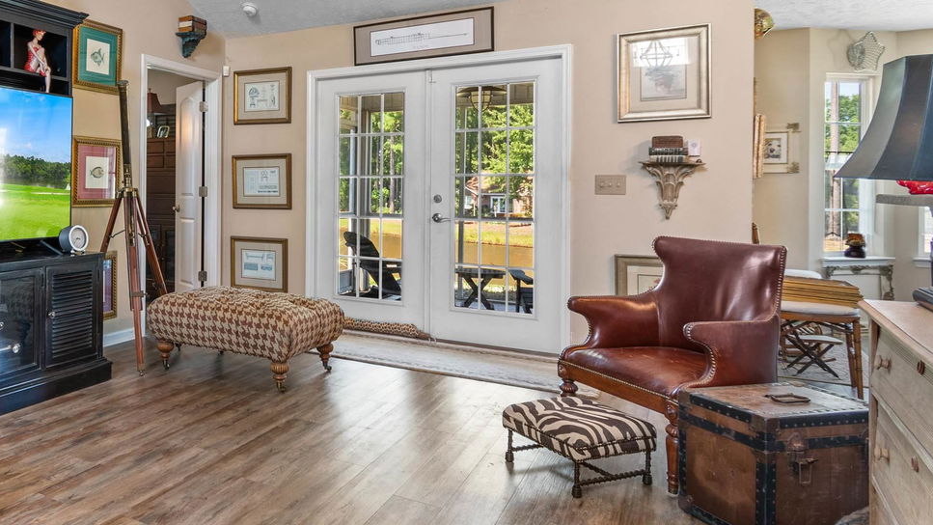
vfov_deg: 43.8
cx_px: 216
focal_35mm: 26
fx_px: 643
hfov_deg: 66.7
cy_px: 175
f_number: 4.5
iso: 100
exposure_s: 1/2
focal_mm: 10
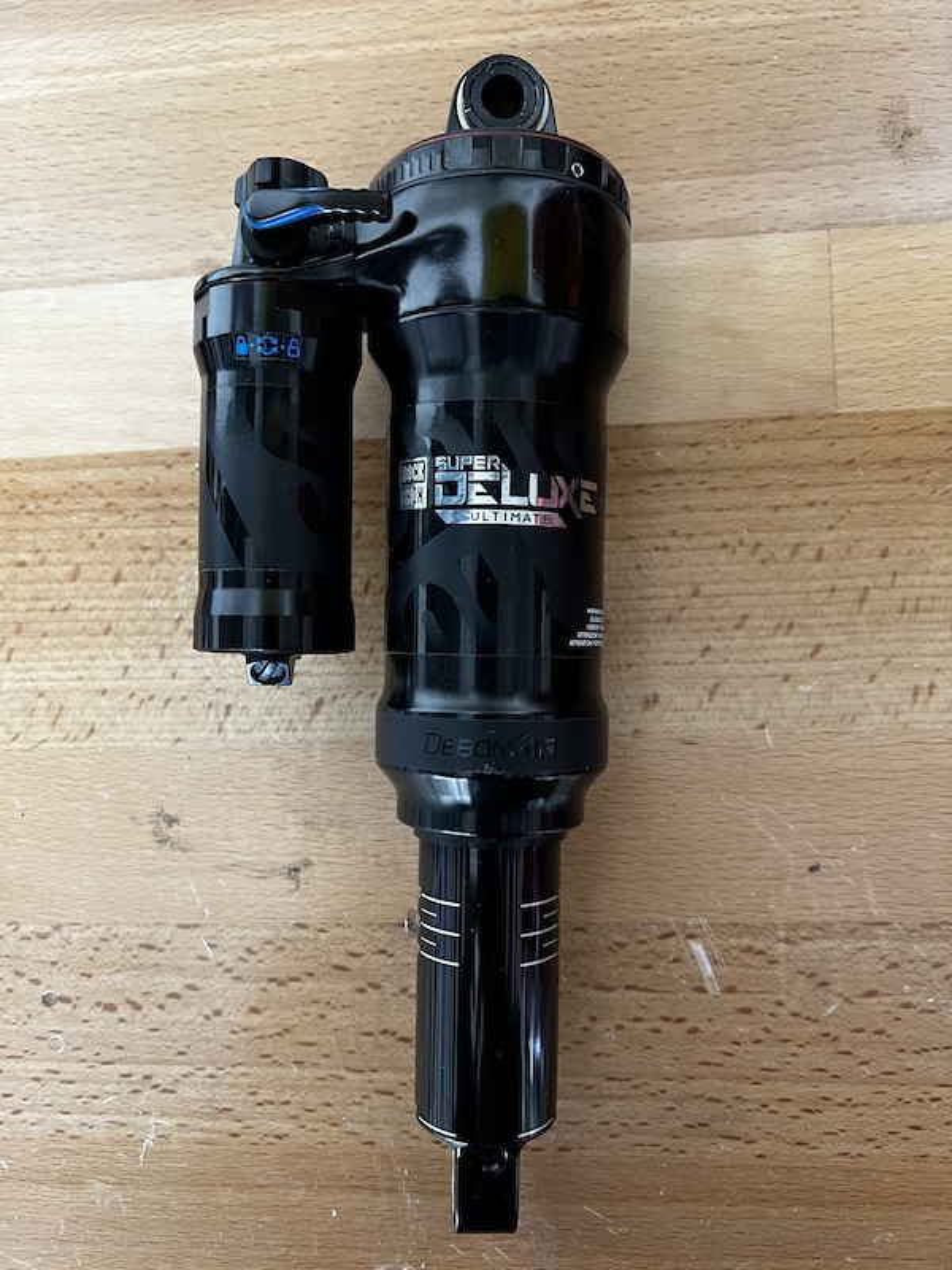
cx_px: 476
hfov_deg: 53.1
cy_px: 635
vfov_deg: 67.3
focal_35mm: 26
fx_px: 953
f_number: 1.5
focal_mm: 5.7
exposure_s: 1/60
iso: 400
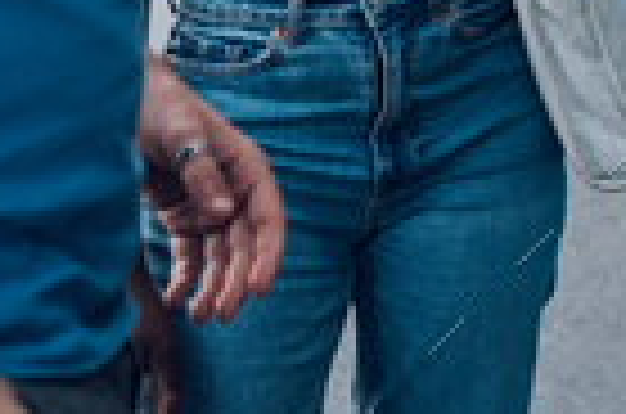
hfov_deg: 13.5
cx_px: 739
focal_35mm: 149
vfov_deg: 8.6
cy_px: -443
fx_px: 2585
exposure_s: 1/320
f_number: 2.8
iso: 200
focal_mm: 35
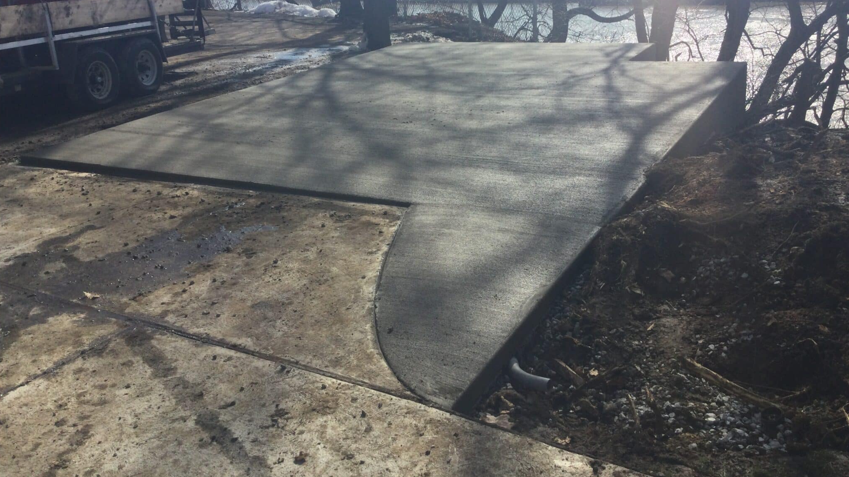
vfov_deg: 34.5
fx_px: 765
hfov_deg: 58.0
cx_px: 422
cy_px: 181
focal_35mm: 34
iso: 25
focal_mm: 3.3
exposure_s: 1/1274
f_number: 2.4
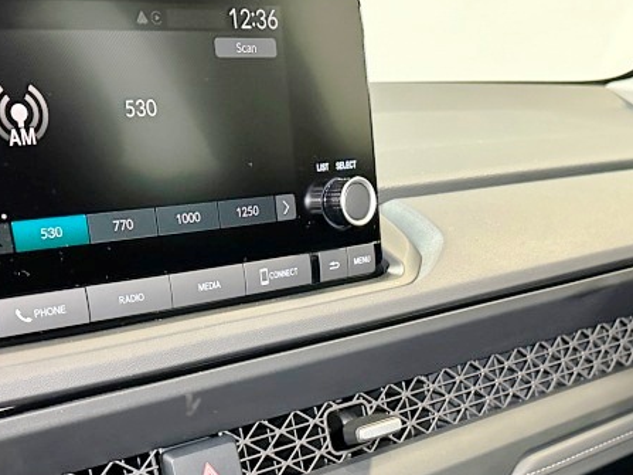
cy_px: 464
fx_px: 1005
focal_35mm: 55
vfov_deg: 25.4
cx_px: 344
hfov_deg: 34.9
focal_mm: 6.86
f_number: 1.78
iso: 1000
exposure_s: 1/40
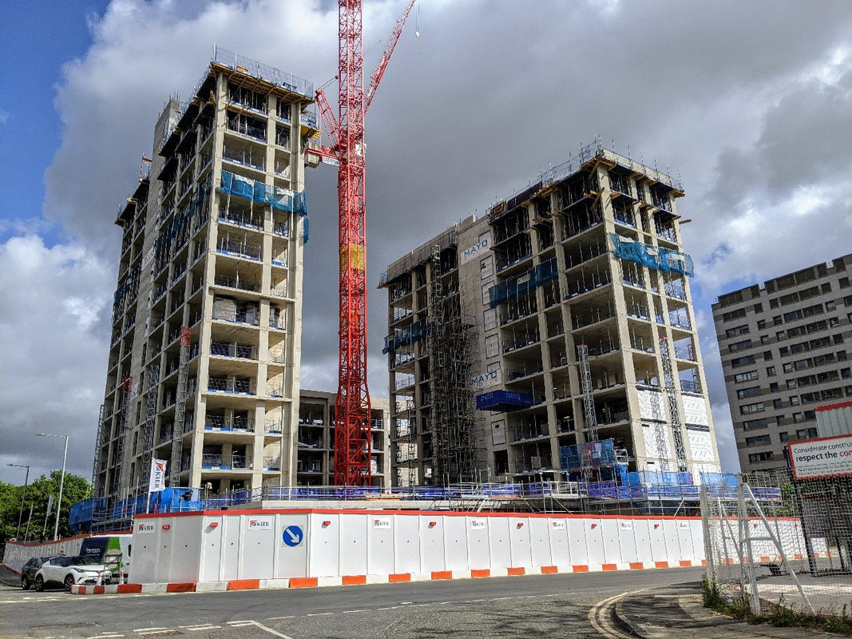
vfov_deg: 51.3
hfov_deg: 65.3
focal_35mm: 27
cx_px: 426
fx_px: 664
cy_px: 320
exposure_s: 1/4695
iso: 59
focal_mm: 4.44
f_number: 1.8
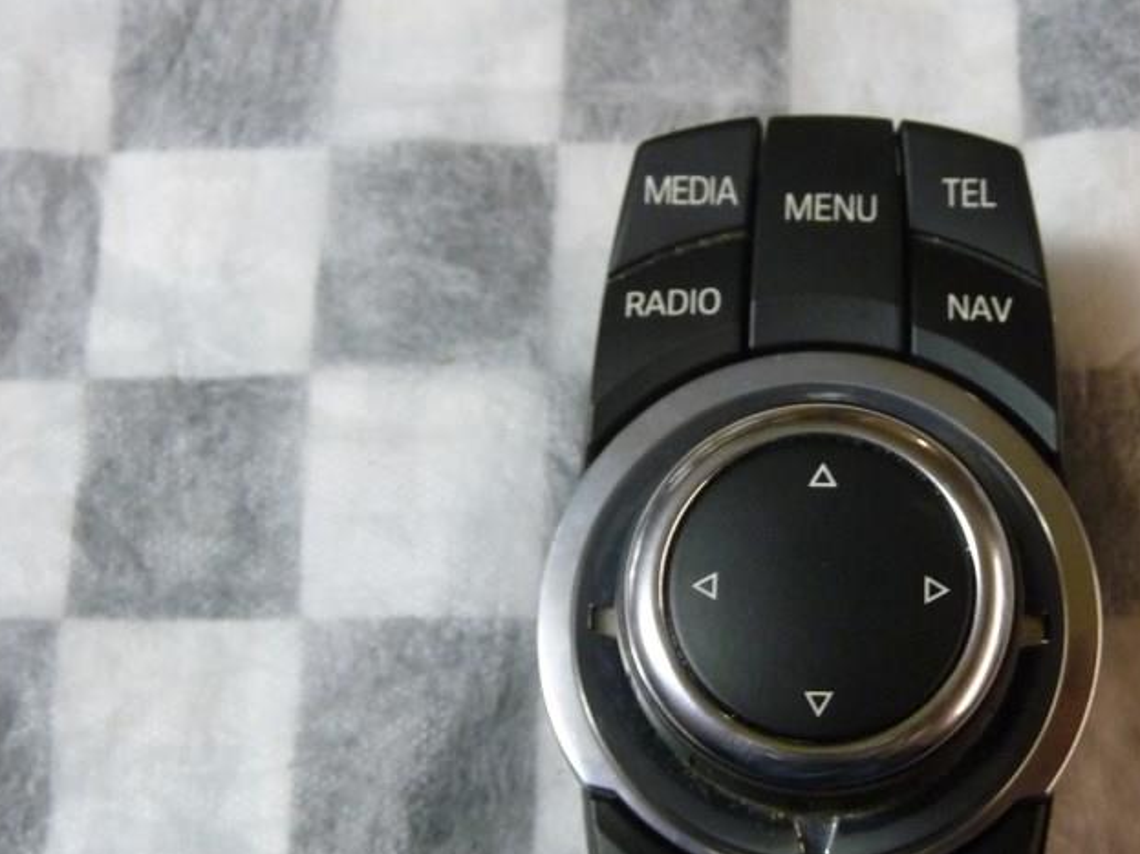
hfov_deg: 40.2
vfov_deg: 31.3
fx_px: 1515
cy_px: 541
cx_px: 836
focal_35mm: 46
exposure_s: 1/30
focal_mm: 4.7
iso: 320
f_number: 3.3
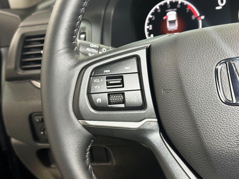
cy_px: 90
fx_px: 331
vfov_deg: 30.3
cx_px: 120
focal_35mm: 48
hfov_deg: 39.7
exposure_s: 1/30
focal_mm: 6.86
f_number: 1.78
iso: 500
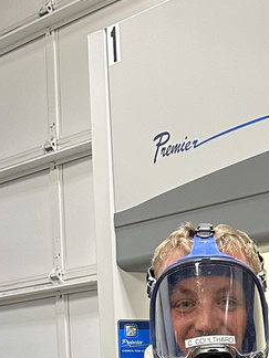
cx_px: 256
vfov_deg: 16.2
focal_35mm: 101
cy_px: 656
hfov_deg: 14.5
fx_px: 1046
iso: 200
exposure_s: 1/120
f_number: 1.78
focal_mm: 6.86
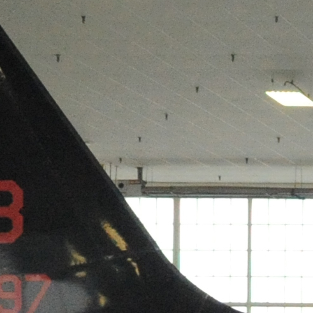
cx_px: 790
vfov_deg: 8.2
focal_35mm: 206
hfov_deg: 7.8
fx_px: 2107
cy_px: 568
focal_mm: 28
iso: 6400
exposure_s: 1/250
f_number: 14
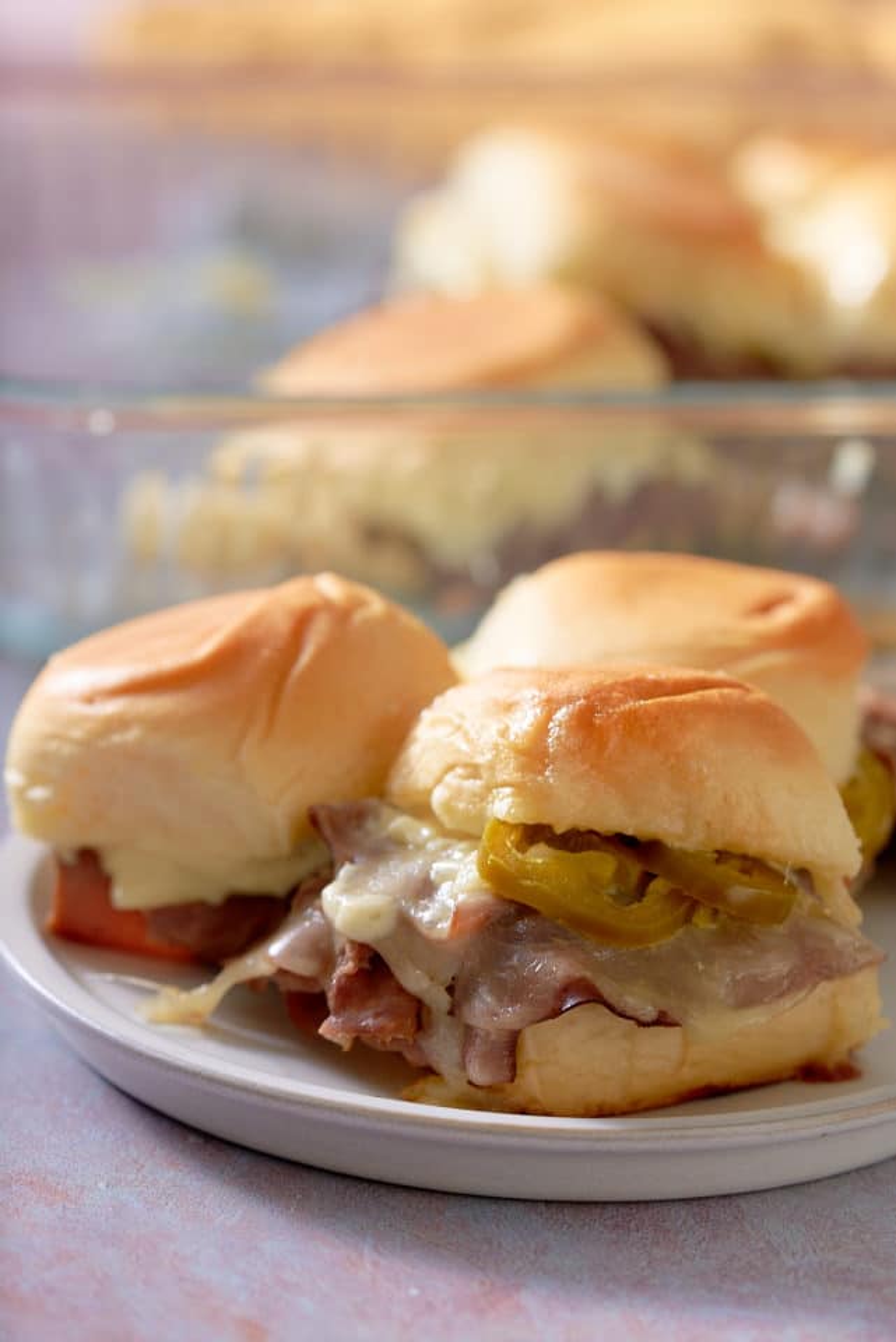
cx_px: 448
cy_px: 671
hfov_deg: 15.2
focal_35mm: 90
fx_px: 3356
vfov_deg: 22.6
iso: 80
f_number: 4.5
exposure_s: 1/200
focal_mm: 90
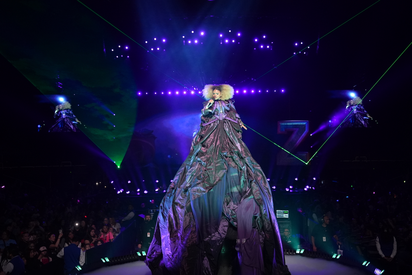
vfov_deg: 24.2
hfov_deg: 35.6
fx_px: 641
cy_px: 138
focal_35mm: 56
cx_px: 206
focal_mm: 56
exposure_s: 1/200
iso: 5000
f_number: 4
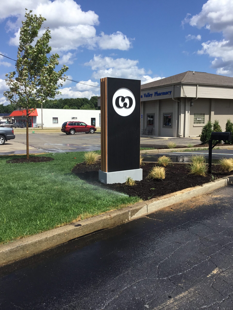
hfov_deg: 45.4
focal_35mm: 31
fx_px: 278
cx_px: 116
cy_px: 155
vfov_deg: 58.4
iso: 25
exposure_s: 1/1597
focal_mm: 3.3
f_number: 2.4
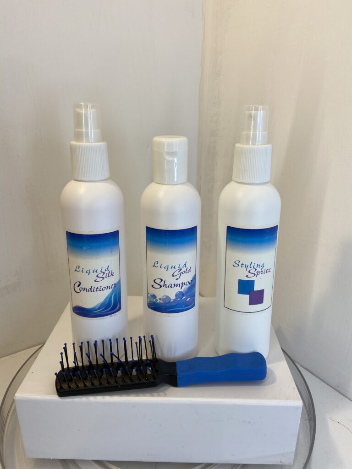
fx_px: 353
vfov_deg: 67.3
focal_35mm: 26
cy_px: 234
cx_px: 176
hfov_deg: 53.1
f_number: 1.8
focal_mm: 4.25
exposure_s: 1/129
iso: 32
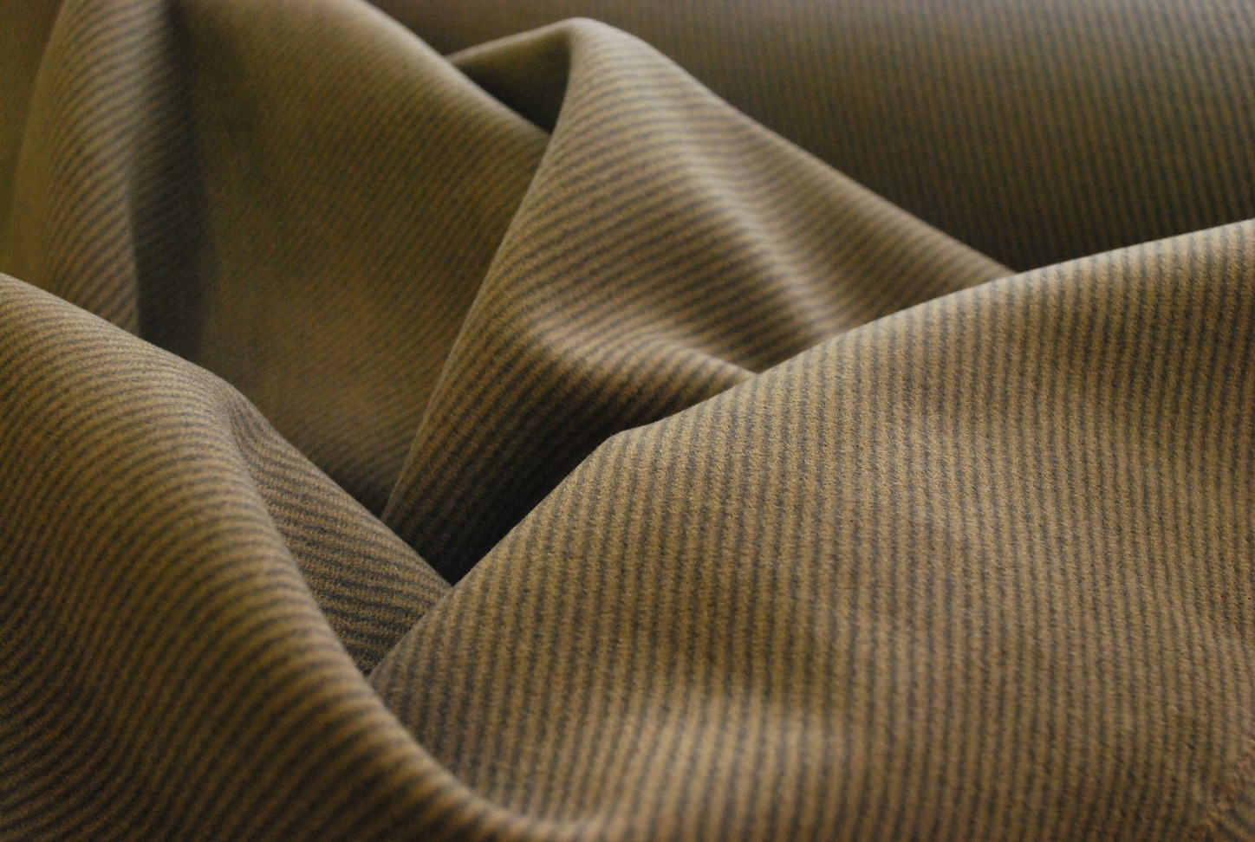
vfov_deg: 34.4
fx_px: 1362
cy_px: 421
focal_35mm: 39
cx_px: 628
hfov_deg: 49.5
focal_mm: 26
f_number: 7.1
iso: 1600
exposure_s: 1/80
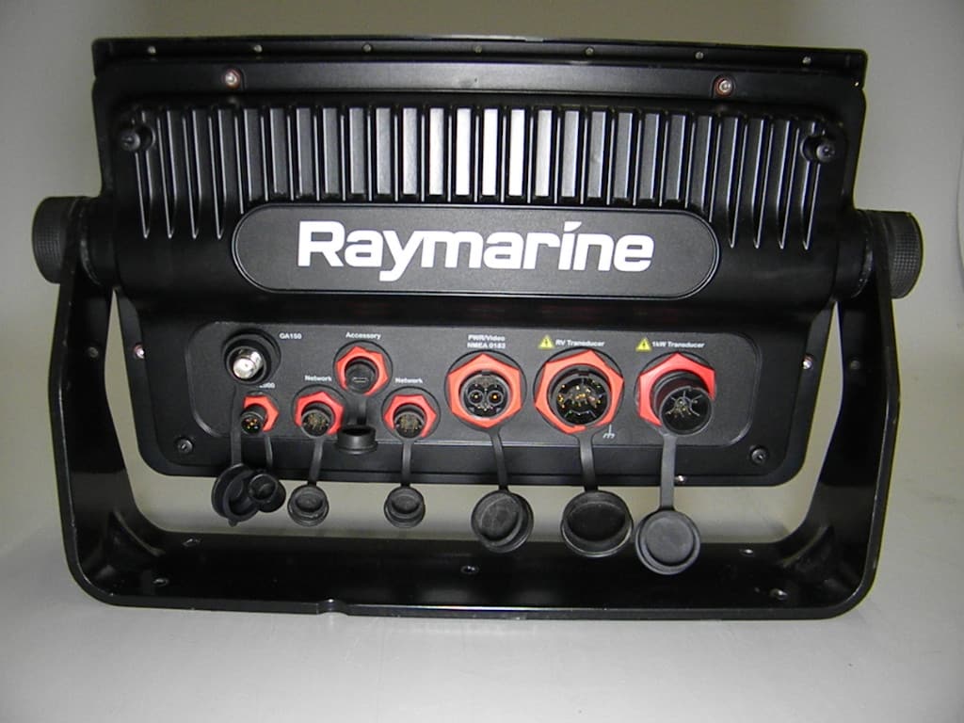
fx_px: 780
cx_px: 482
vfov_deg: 49.7
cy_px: 362
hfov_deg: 63.4
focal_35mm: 28
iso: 720
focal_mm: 5
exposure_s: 1/224
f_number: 3.5
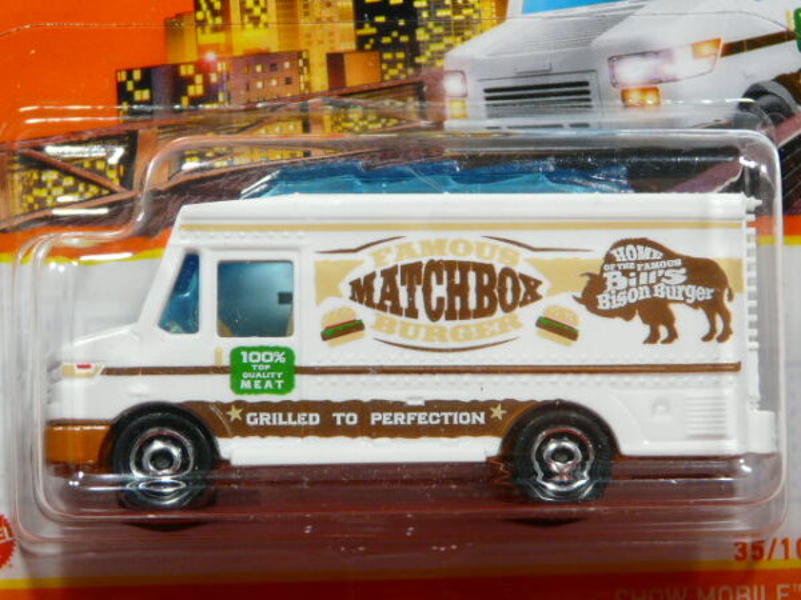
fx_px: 3471
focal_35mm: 150
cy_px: 300
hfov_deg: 13.2
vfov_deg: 9.9
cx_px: 400
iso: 160
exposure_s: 1/50
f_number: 3.6
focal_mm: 15.4
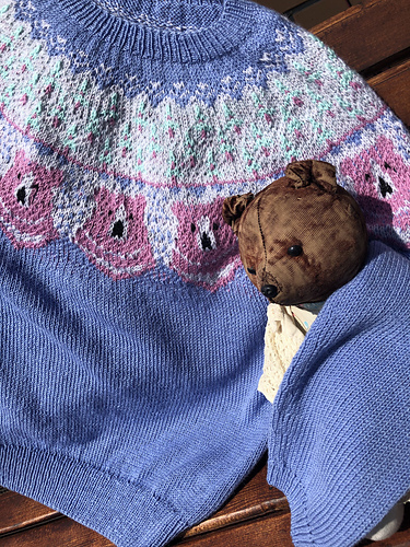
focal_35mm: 28
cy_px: 274
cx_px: 205
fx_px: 442
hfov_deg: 49.7
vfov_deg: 63.4
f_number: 1.8
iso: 25
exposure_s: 1/3472
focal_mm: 3.99
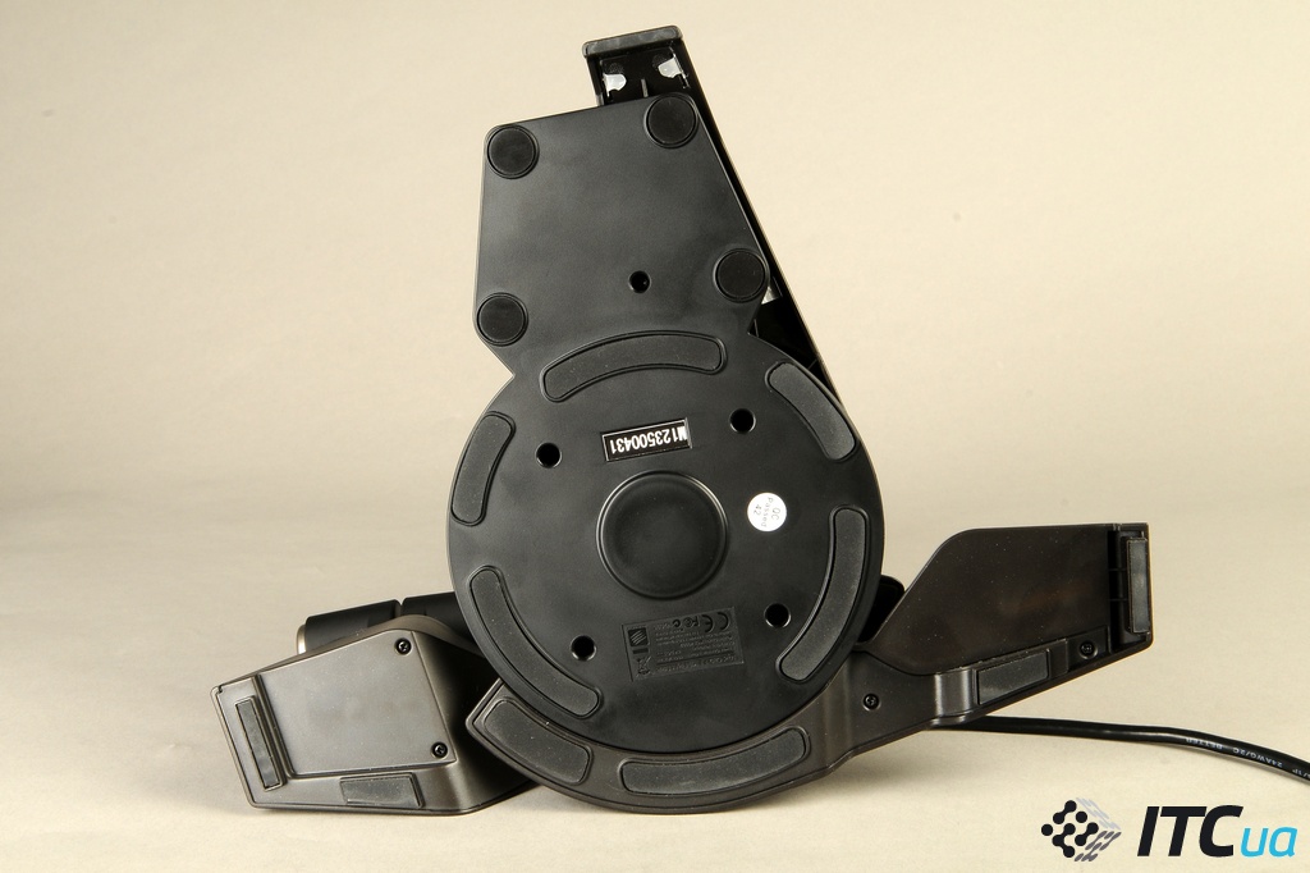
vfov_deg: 28.1
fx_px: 1746
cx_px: 655
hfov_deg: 41.1
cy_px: 436
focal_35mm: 48
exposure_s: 1/80
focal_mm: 32
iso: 200
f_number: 18
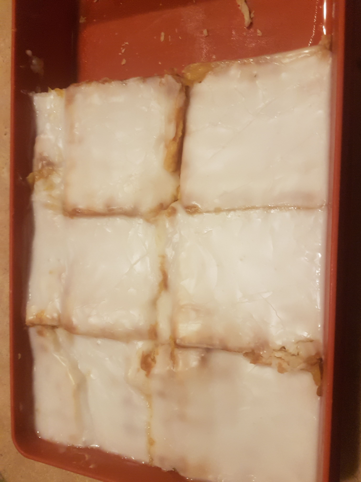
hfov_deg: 53.1
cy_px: 241
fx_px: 362
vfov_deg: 67.3
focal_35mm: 26
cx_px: 180
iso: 250
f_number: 1.7
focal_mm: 4.2
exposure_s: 1/20
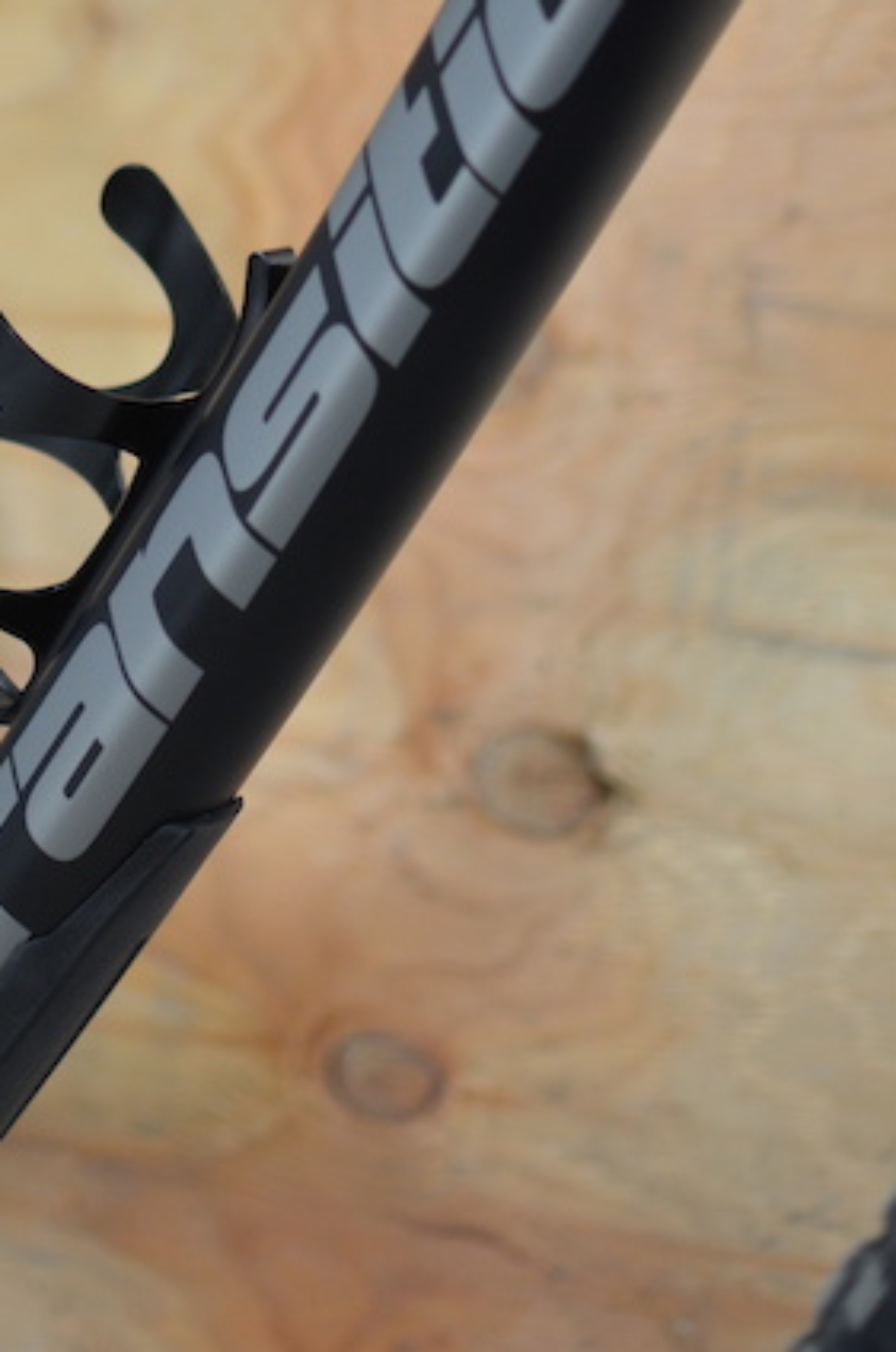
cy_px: 293
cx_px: 77
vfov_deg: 20.5
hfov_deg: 13.6
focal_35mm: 99
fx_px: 3709
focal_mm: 35
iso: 800
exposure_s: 1/125
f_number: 1.8
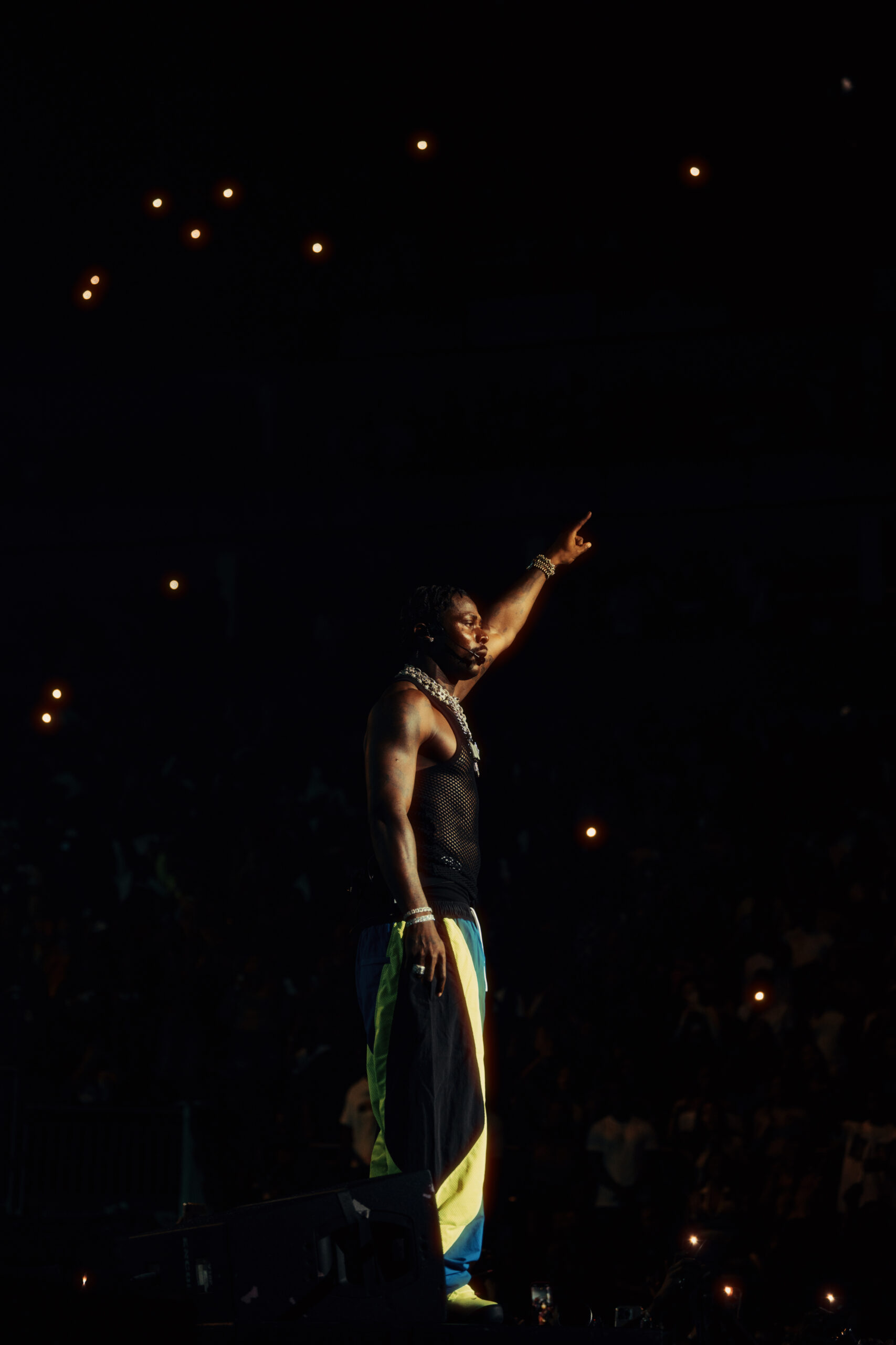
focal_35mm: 70
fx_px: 2613
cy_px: 672
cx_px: 448
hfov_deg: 19.5
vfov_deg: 28.8
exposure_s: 1/800
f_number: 2.8
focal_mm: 70
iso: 800
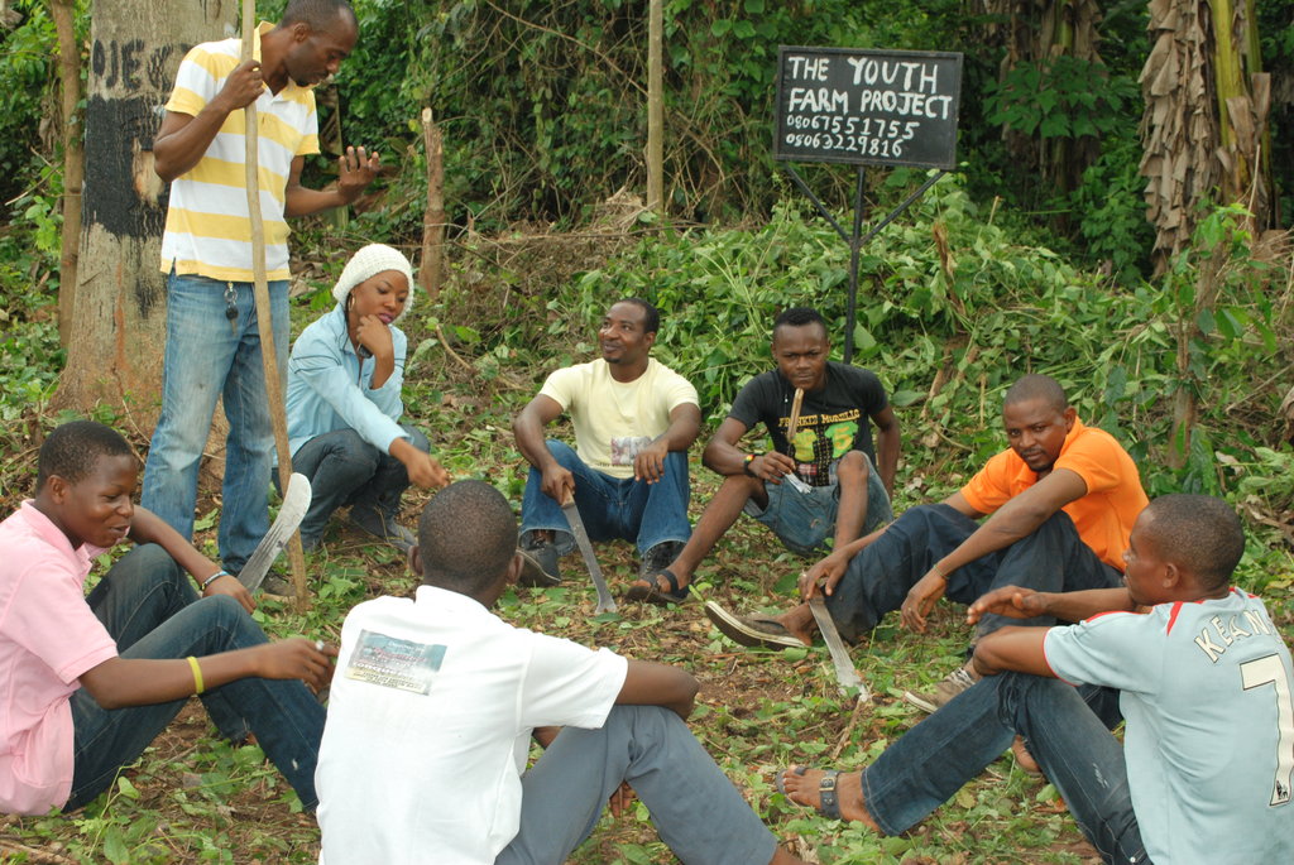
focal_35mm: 48
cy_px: 432
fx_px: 1727
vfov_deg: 28.1
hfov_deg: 41.1
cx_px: 647
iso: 400
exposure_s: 1/125
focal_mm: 32
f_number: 10
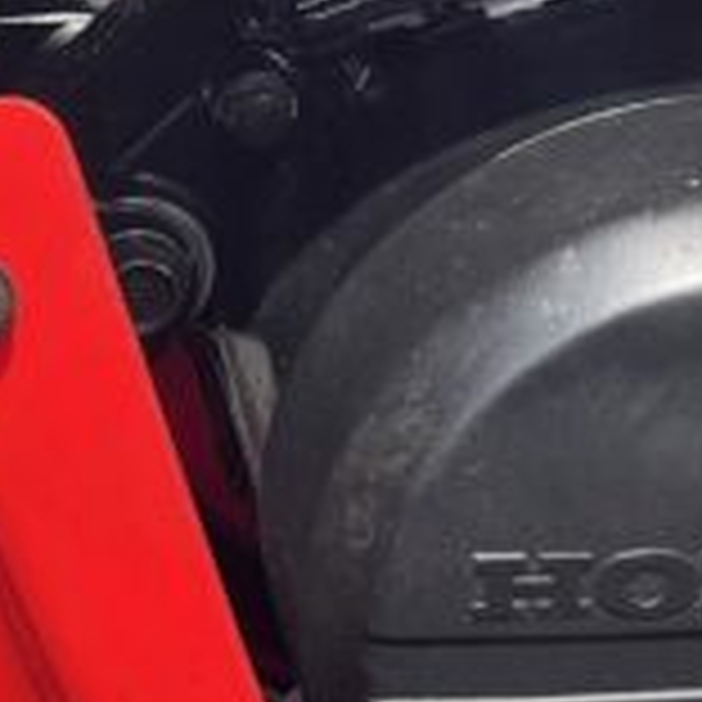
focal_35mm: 336
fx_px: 7709
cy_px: 306
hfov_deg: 5.2
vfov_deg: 5.2
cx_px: 945
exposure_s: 1/174
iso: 32
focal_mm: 9
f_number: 2.8
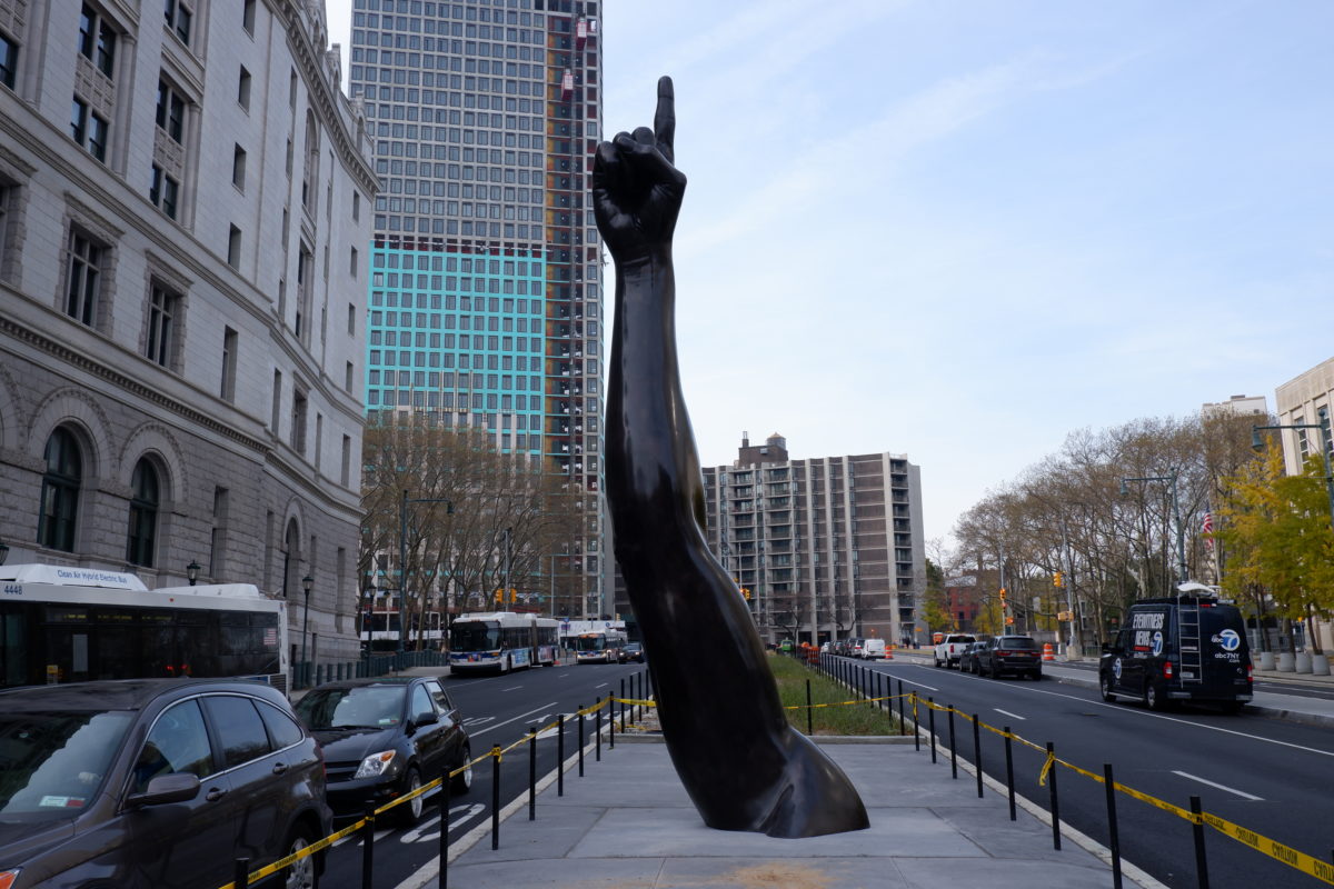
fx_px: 1112
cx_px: 667
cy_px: 444
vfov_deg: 43.6
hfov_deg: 61.9
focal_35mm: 30
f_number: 8
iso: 200
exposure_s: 1/220
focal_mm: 20.9
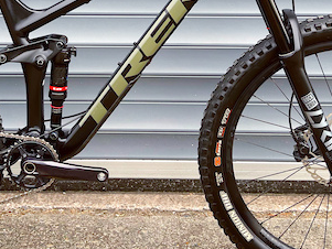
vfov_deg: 20.8
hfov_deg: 28.0
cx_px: 111
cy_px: 18
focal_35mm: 69
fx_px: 662
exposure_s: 1/121
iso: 50
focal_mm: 5.7
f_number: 1.5
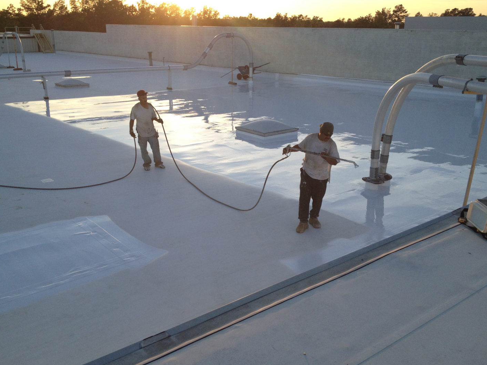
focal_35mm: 38
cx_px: 245
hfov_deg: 49.0
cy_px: 183
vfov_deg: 37.7
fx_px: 535
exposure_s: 1/673
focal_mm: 4.28
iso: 80
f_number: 2.4
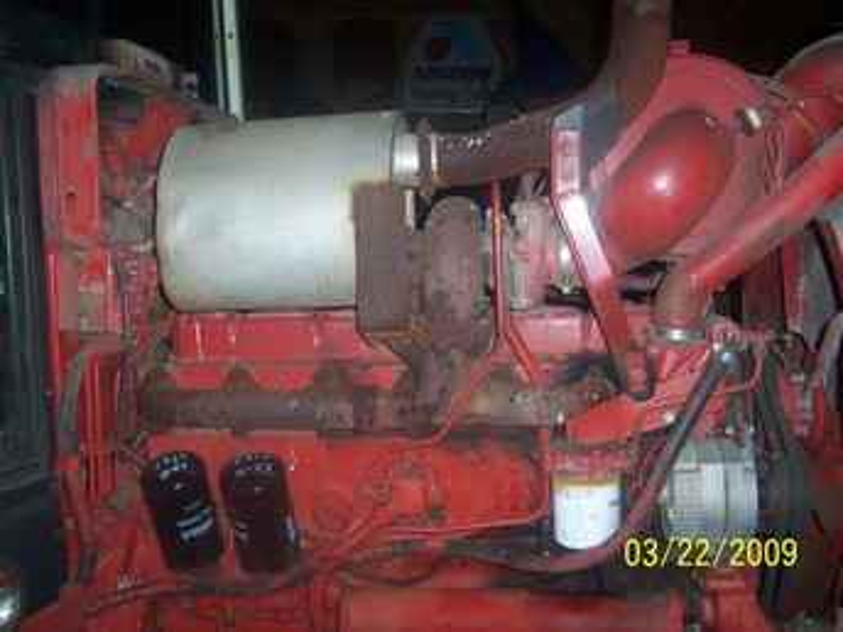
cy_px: 316
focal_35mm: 36
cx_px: 422
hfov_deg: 51.4
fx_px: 877
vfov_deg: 39.7
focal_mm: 5.6
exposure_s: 1/60
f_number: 2.8
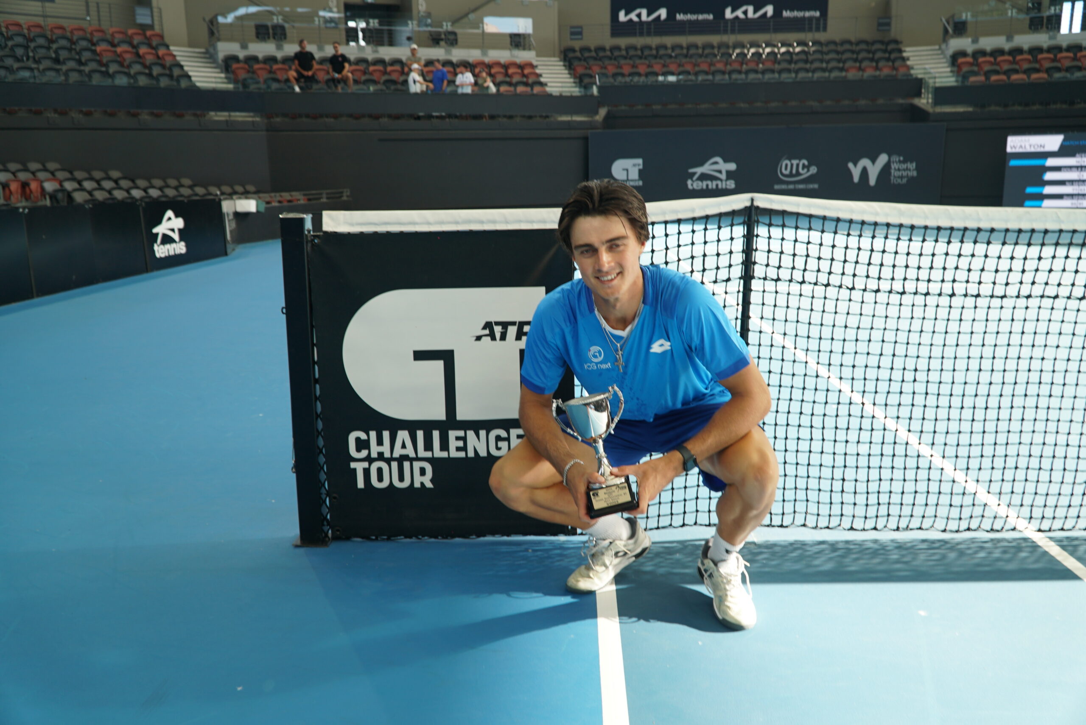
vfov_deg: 48.0
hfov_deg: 67.4
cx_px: 543
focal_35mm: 27
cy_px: 362
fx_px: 815
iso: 125
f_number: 4
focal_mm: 18
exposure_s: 1/160
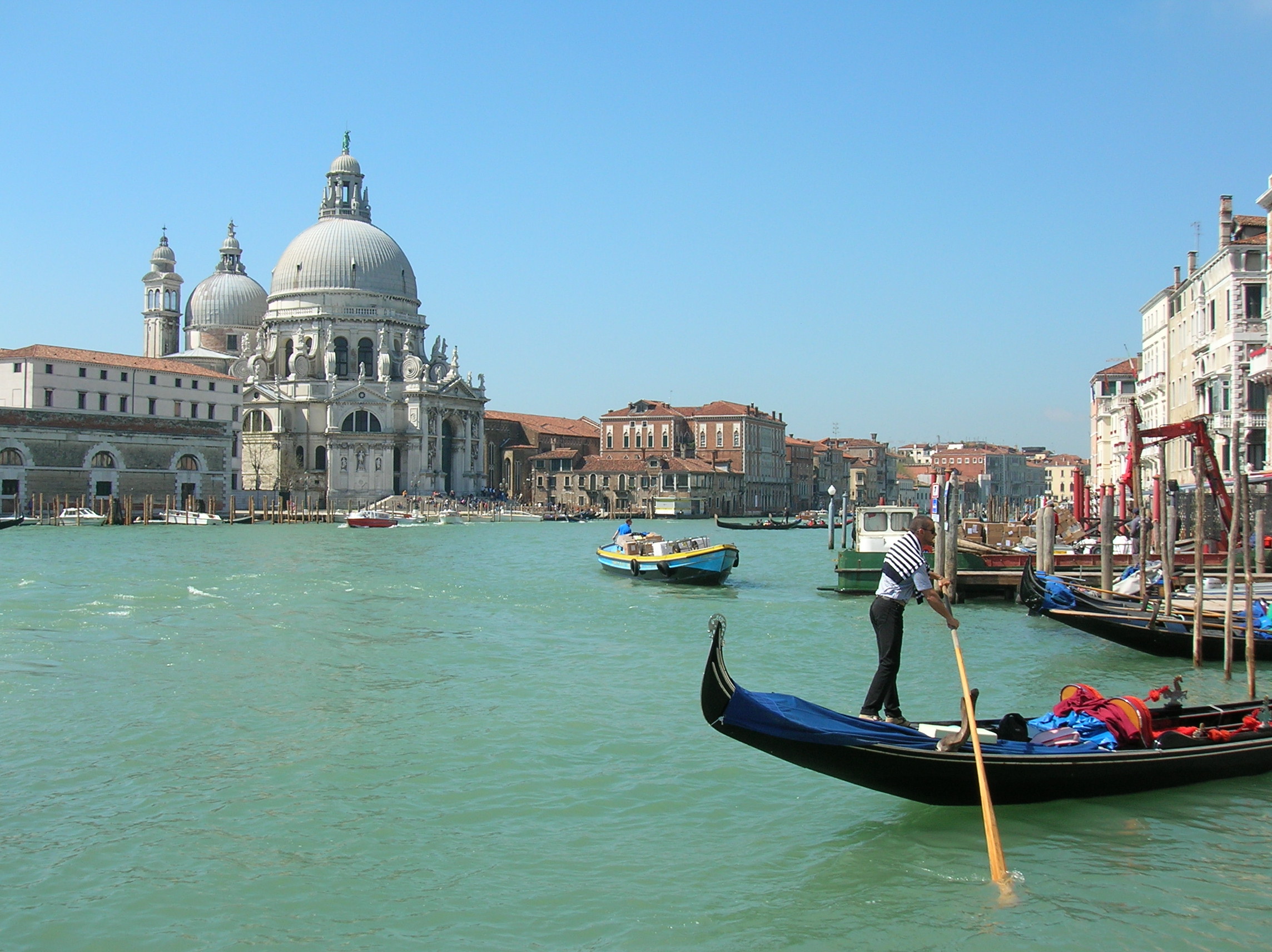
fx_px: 1395
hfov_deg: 49.0
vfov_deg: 37.7
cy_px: 476
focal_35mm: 38
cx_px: 636
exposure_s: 1/309
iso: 50
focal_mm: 6.4
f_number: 5
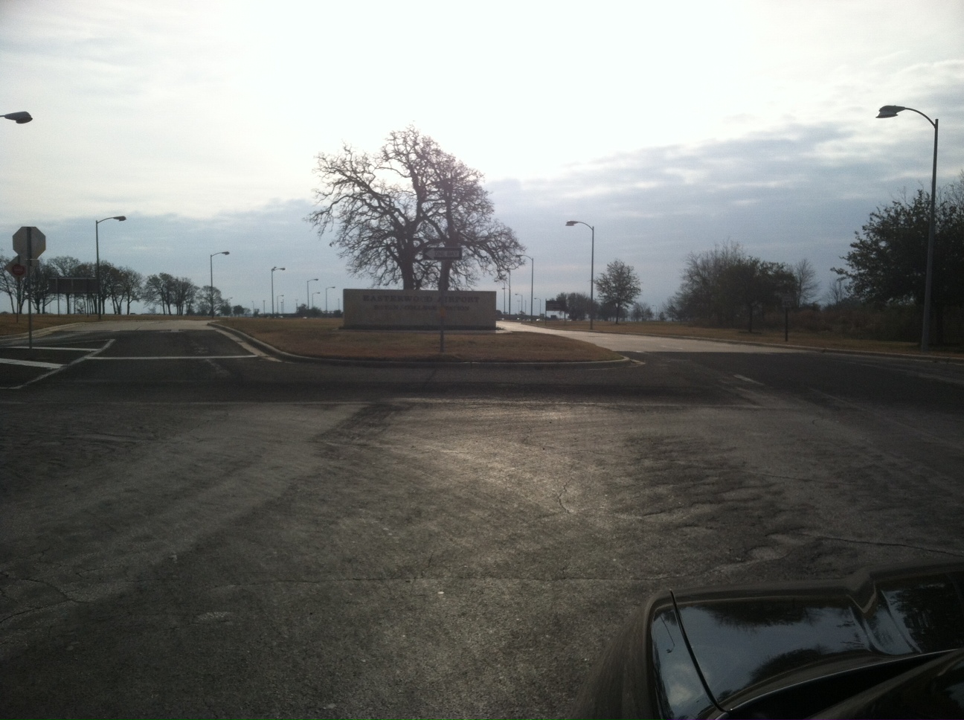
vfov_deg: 40.6
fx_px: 973
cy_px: 360
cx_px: 482
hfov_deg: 52.7
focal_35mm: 35
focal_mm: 3.85
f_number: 2.8
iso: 80
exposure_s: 1/3000
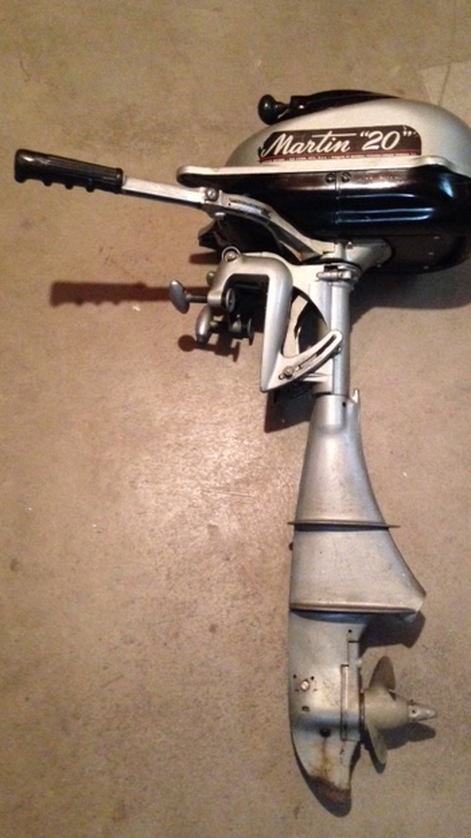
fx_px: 821
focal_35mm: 37
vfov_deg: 54.0
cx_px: 277
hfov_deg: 31.9
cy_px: 411
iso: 640
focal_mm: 4.12
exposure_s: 1/15
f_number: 2.4
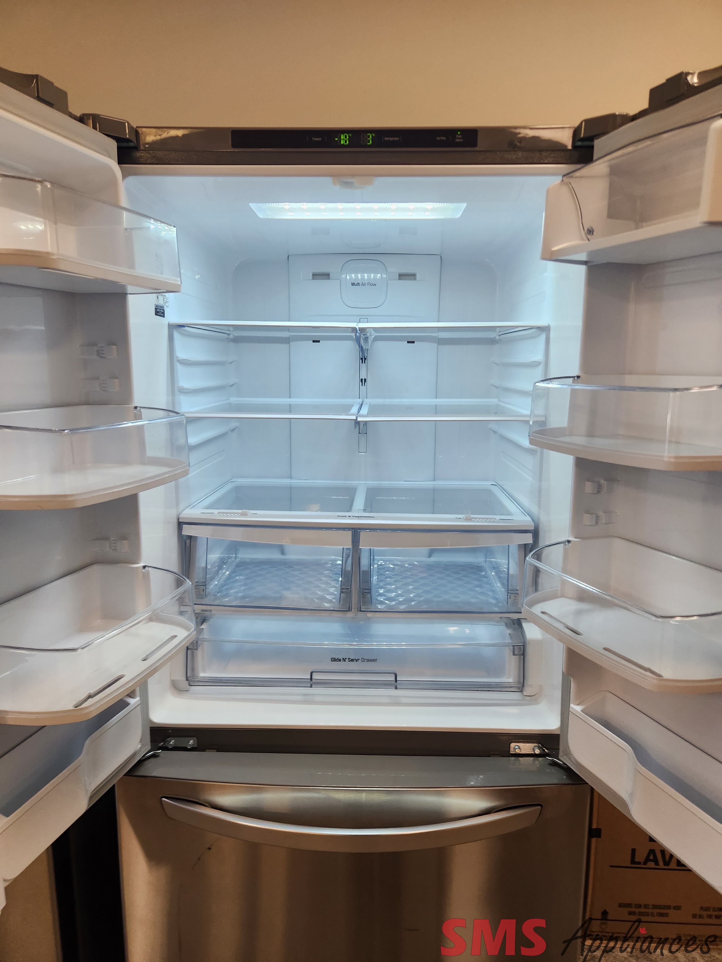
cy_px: 481
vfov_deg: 73.9
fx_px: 640
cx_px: 361
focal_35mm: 23
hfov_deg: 58.9
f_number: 1.8
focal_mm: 5.4
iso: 160
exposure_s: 1/120
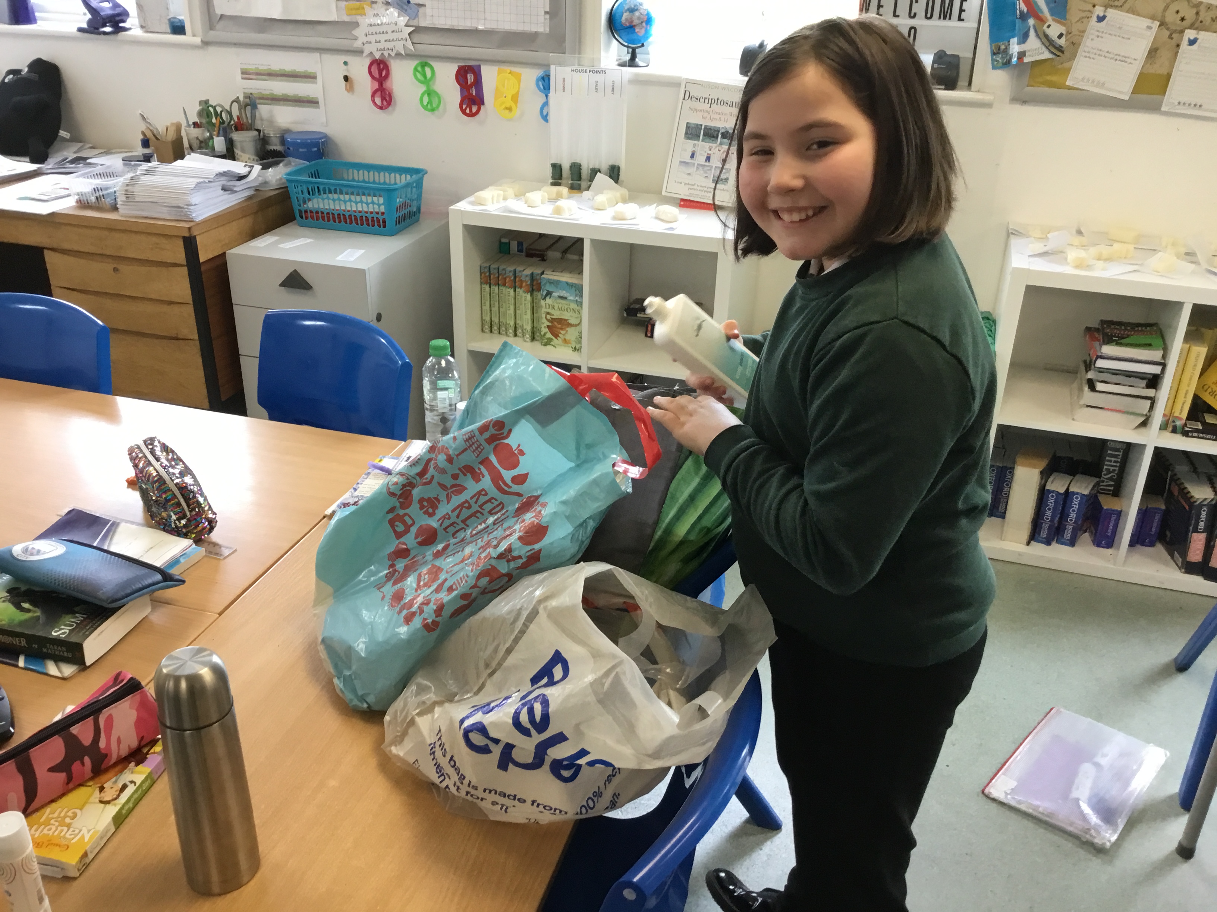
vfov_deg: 45.4
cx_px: 608
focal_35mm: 31
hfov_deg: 58.4
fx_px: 1090
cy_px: 456
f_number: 2.4
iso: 50
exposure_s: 1/33
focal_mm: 3.3
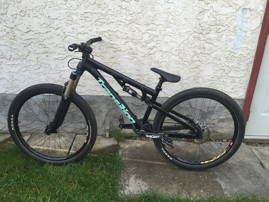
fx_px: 225
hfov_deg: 61.7
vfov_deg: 48.2
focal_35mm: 29
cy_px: 101
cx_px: 134
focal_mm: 4.15
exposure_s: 1/189
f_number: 2.2
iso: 32
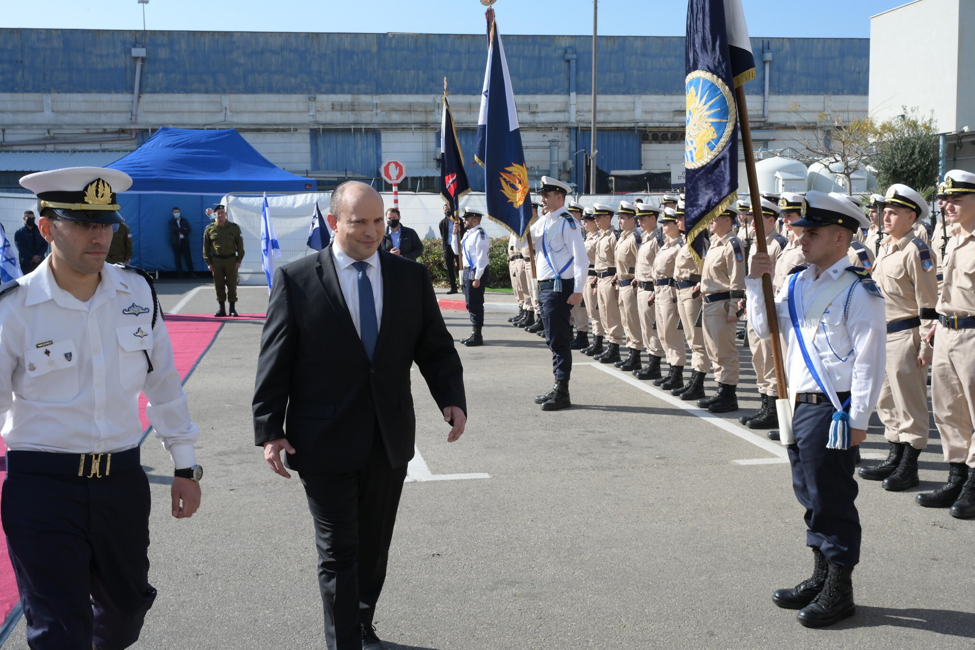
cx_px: 488
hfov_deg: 50.7
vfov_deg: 35.0
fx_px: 1029
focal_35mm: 38
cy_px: 325
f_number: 13
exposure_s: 1/250
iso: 400
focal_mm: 38
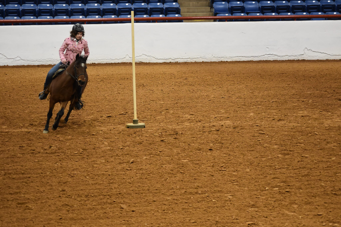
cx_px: 170
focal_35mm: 102
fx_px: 966
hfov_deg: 20.0
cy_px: 114
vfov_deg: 13.4
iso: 2000
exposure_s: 1/250
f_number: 4.2
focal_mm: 68
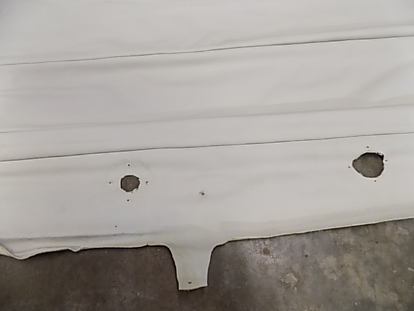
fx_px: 275
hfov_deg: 73.9
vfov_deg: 58.9
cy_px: 156
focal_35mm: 23
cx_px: 207
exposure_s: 1/30
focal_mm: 4
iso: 320
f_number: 3.1
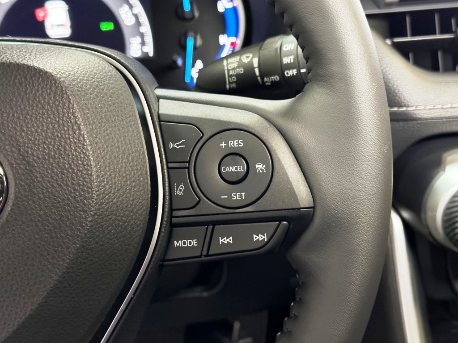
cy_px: 172
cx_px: 229
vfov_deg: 30.3
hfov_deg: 39.7
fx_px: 635
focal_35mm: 48
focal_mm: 6.86
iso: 640
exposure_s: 1/24
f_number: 1.78
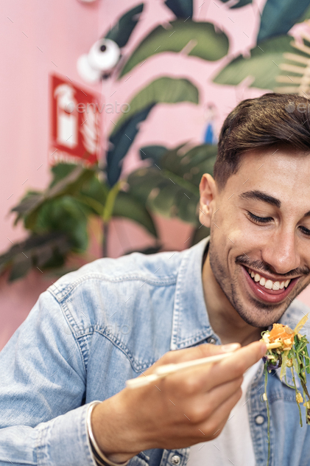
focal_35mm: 49
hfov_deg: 27.4
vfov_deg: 39.7
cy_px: 323
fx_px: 633
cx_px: 205
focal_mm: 35
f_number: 1.8
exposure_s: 1/200
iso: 400
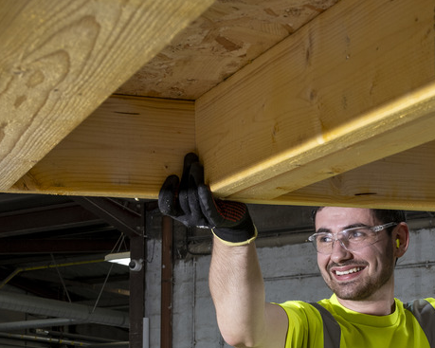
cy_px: 373
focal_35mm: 89
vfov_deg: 16.8
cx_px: 374
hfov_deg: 21.1
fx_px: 1146
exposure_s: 1/15
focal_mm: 29
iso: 160
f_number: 8
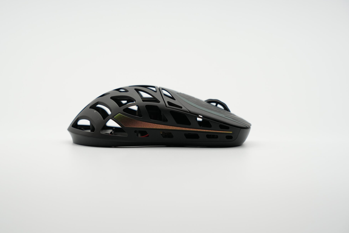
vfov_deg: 17.3
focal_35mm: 79
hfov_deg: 25.7
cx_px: 157
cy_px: 117
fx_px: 766
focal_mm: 70
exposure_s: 1/60
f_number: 5
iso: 1000
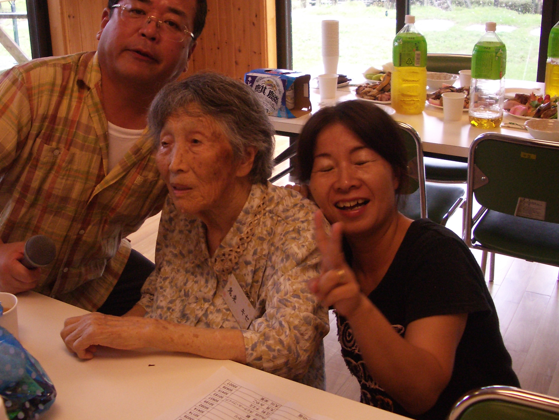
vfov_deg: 32.8
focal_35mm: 44
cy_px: 171
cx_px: 221
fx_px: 711
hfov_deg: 42.7
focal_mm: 5.8
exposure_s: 1/80
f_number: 2.6
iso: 200
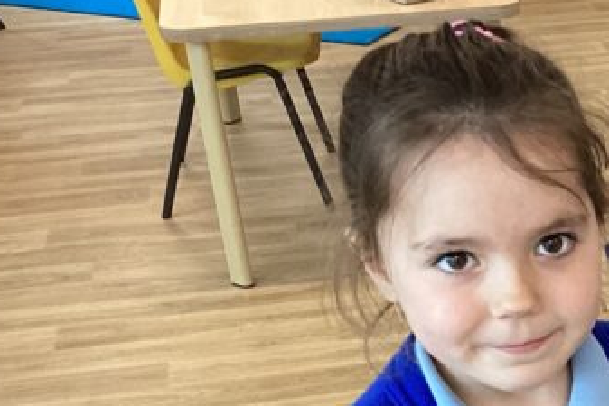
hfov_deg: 19.3
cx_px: 784
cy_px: 478
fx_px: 1658
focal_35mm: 98
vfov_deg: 13.6
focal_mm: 3.3
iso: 100
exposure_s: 1/50
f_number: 2.4
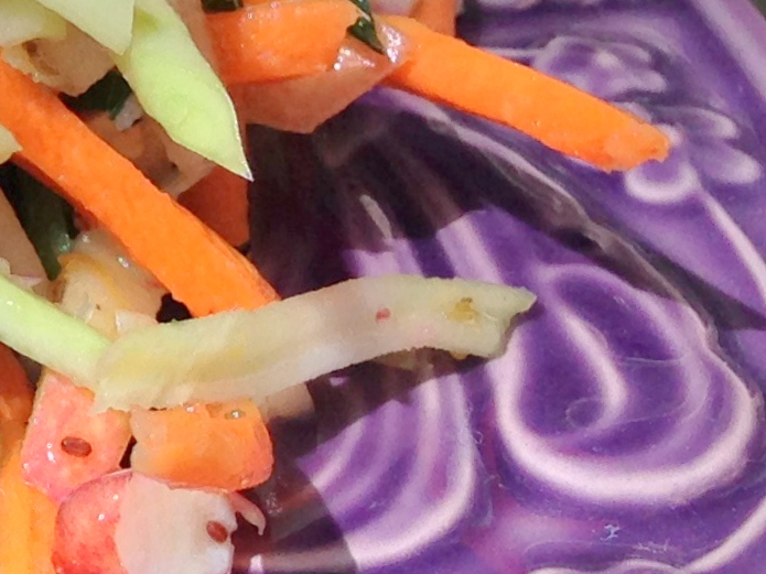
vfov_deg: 9.4
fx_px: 3429
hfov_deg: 11.4
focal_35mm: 155
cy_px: -208
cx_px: -781
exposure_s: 1/455
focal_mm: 4.12
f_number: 2.4
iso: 50
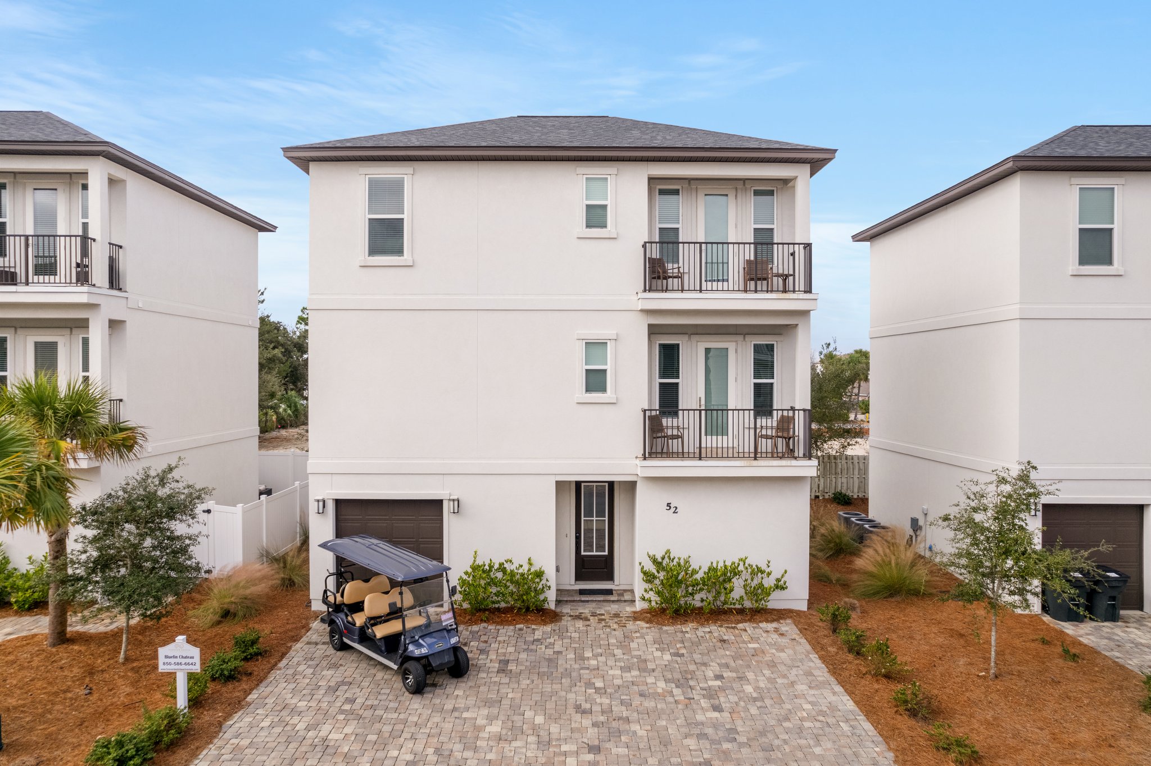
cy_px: 383
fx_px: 703
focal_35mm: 22
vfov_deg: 57.2
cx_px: 576
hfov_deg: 78.6
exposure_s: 1/1000
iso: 100
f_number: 2.8
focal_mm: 8.38
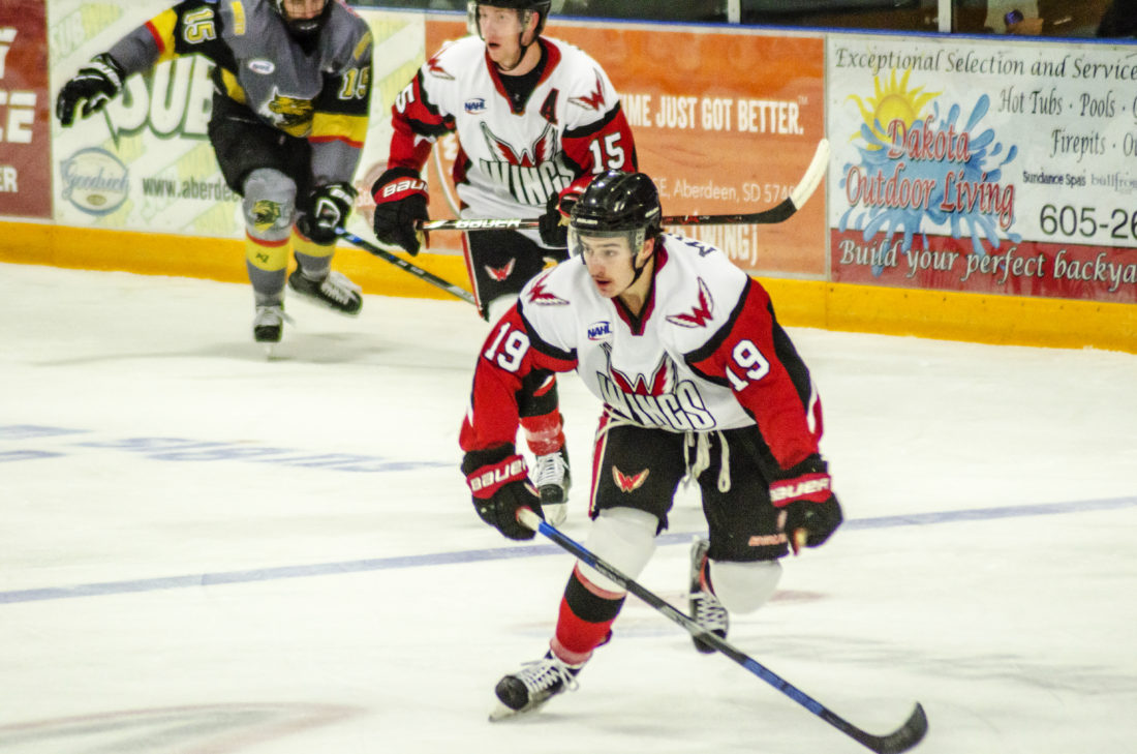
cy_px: 377
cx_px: 568
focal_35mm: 450
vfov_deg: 3.0
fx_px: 14186
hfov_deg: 4.6
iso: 640
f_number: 5.6
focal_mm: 300
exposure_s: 1/320
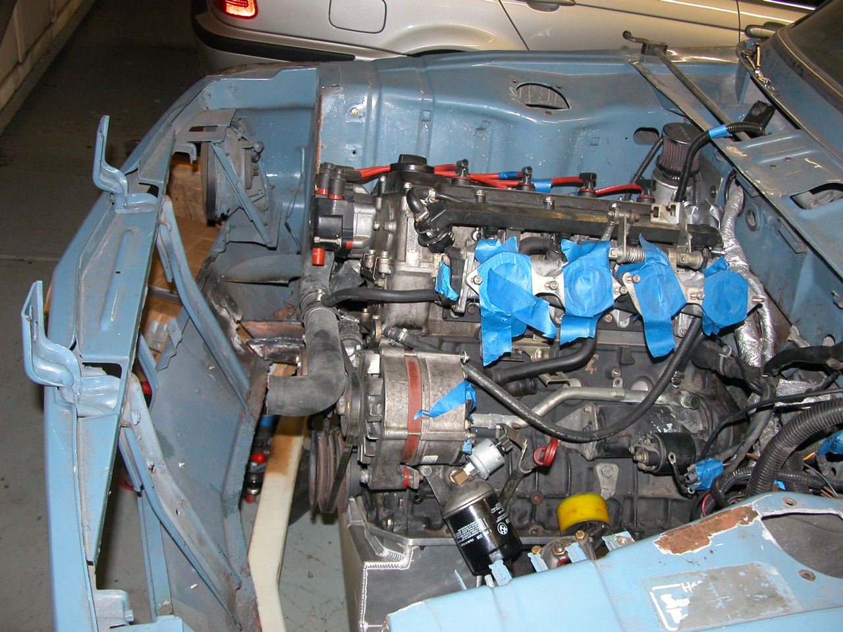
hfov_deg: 52.6
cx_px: 422
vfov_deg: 40.7
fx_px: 852
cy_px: 316
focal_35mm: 35
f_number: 2.8
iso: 200
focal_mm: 8.9
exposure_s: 1/60
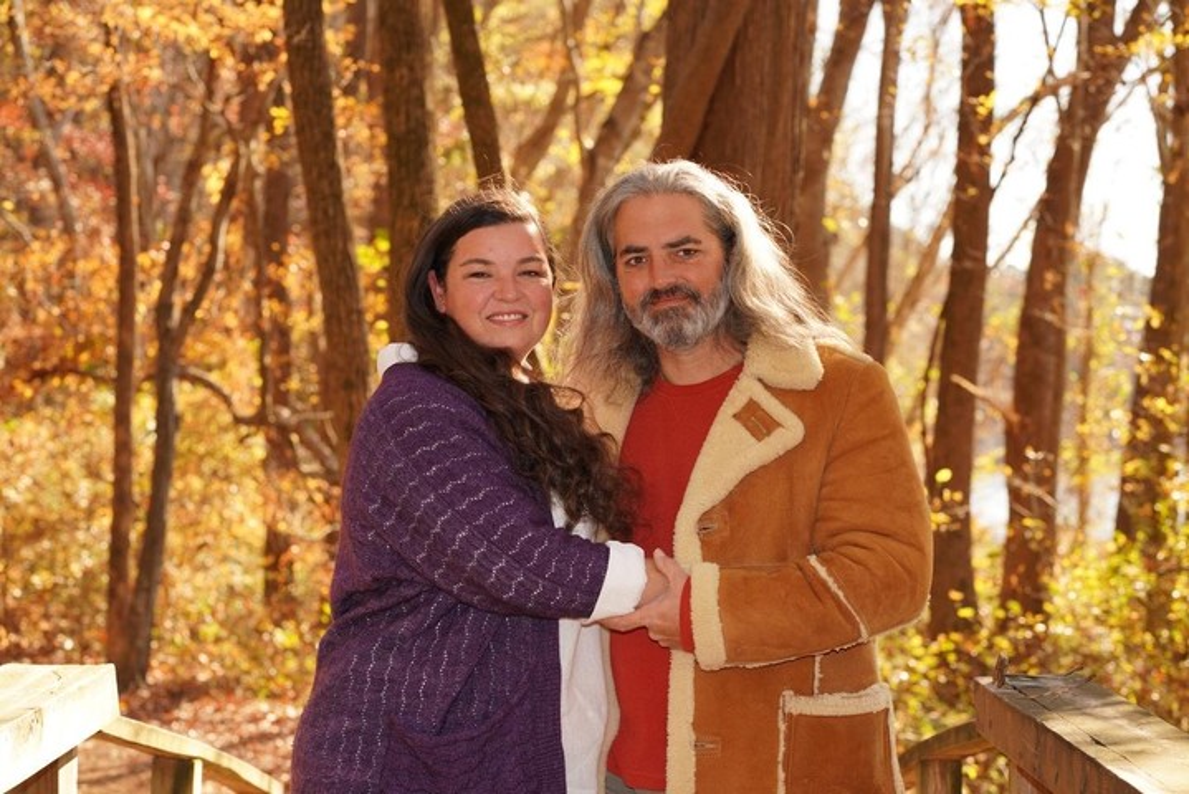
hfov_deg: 23.9
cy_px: 397
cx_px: 594
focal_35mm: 85
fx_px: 2808
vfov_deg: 16.1
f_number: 6.3
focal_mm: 85
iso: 320
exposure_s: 1/250
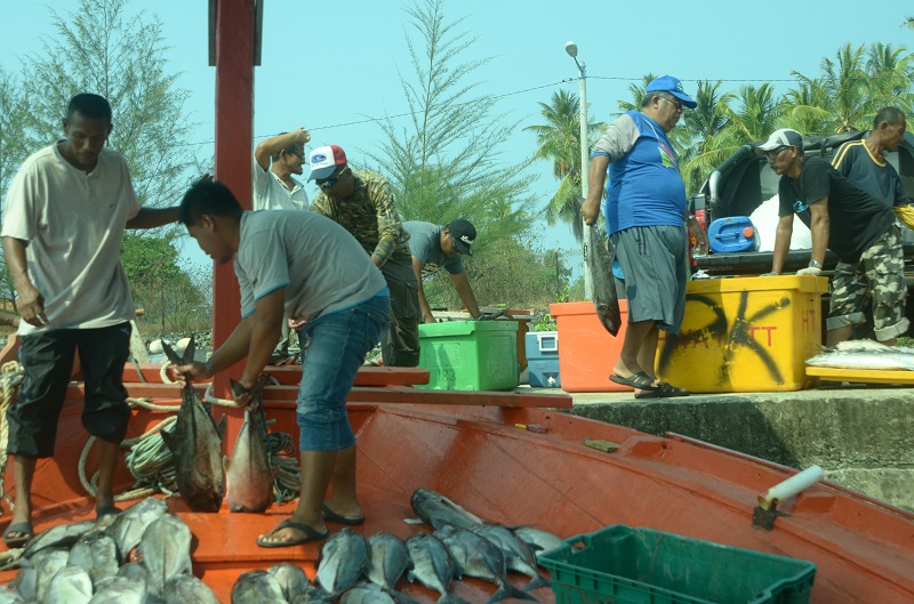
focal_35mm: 52
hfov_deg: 37.9
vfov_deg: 25.6
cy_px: 302
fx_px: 1329
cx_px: 457
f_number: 5
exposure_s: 1/500
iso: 100
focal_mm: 35
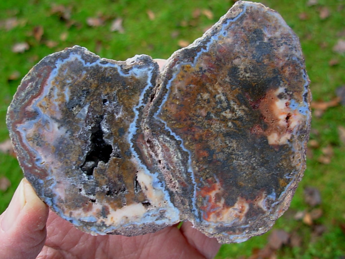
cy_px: 130
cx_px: 172
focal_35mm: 38
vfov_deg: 37.7
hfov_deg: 49.0
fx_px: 379
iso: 50
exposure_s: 1/29.3
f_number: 2.9
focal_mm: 6.3
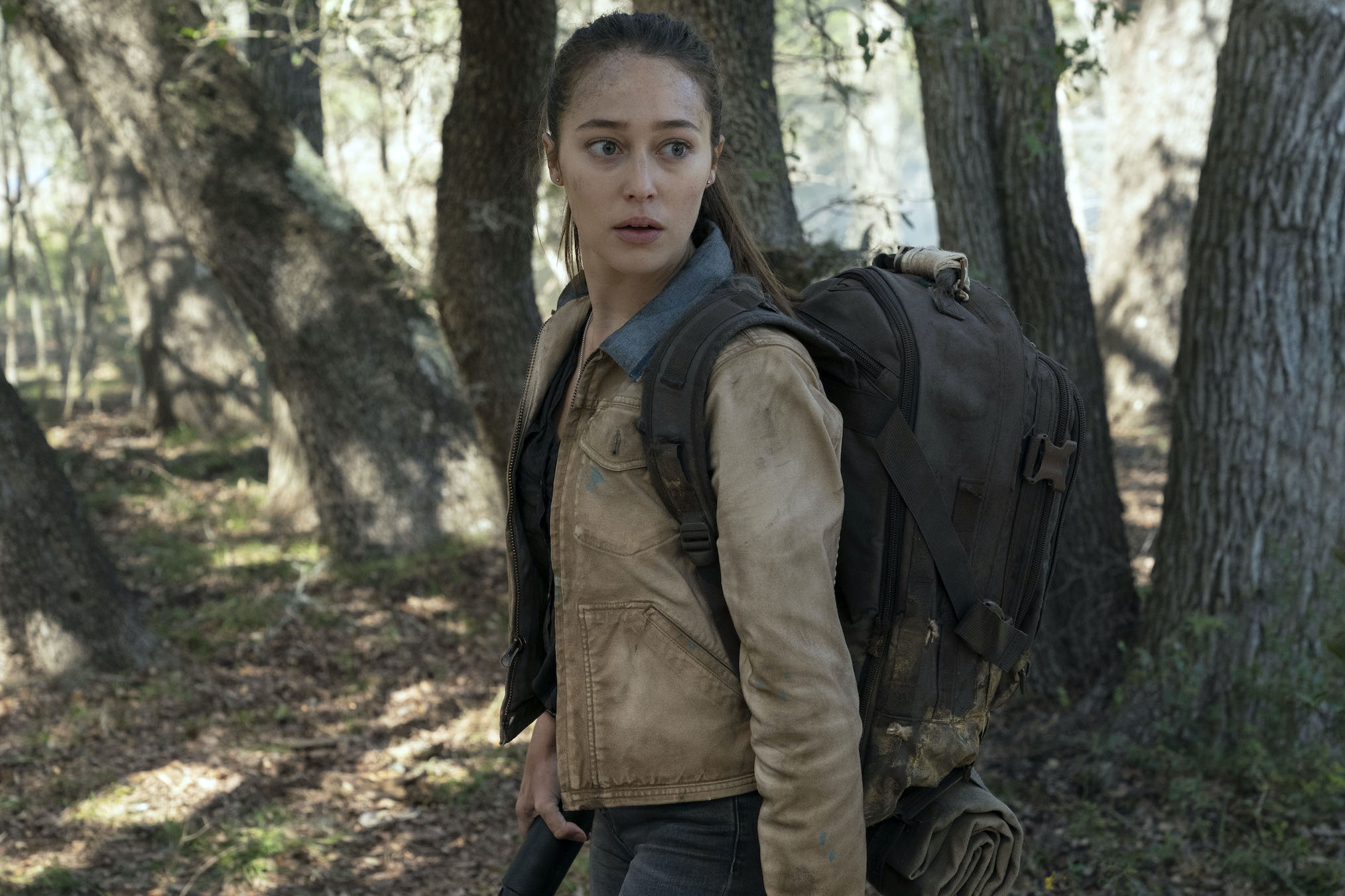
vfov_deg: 19.5
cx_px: 672
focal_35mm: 70
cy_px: 448
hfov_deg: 28.8
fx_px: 2615
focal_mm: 70
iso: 3200
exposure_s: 1/1000
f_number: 5.6
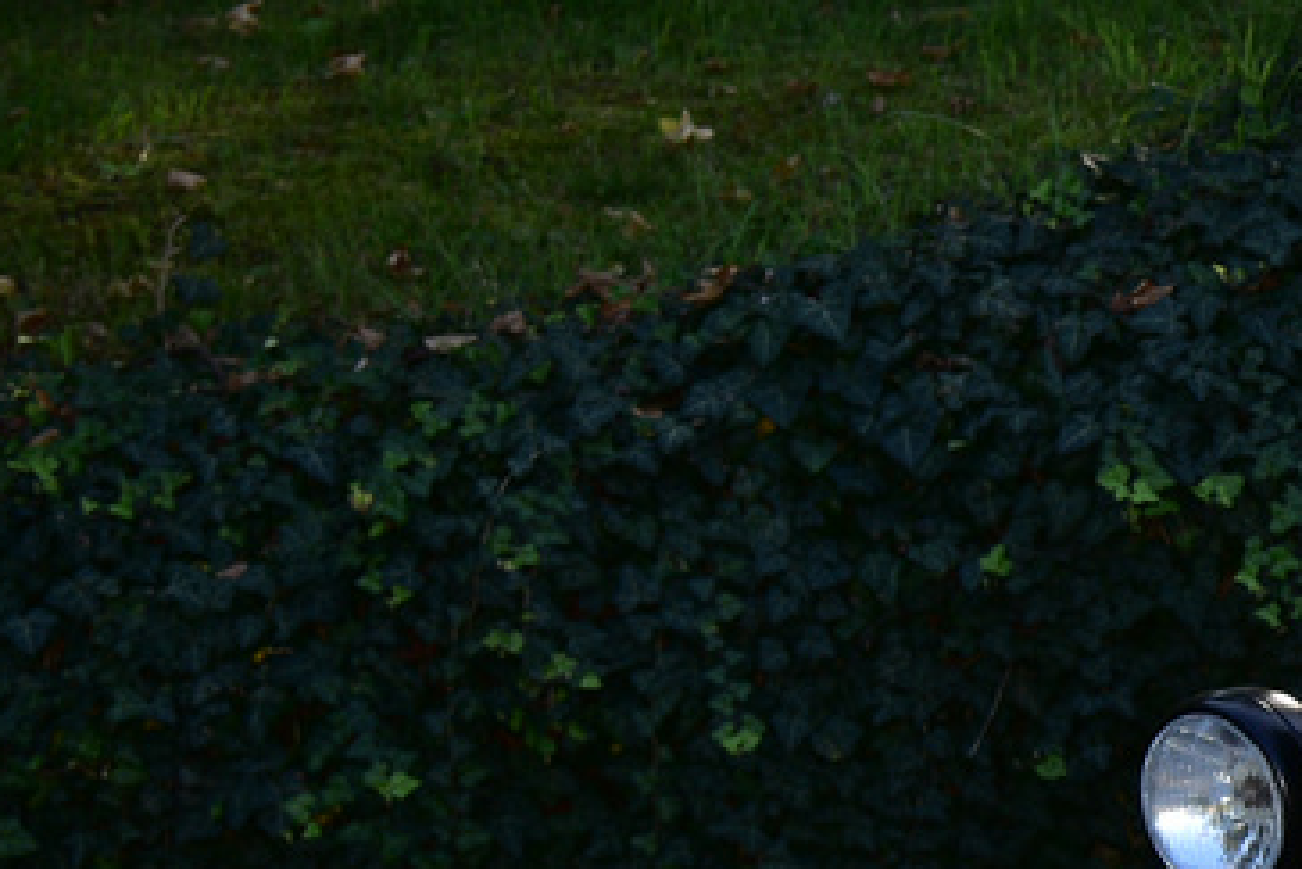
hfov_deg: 11.0
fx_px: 6114
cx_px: 2672
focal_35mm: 169
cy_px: 472
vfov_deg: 8.1
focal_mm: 38
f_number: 6.3
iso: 200
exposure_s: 1/200
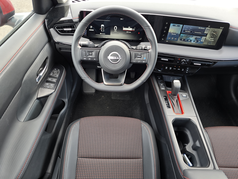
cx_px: 119
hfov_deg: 73.9
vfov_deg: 58.9
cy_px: 90
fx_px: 158
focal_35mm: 23
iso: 25
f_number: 1.7
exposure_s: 1/50.2
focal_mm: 6.3
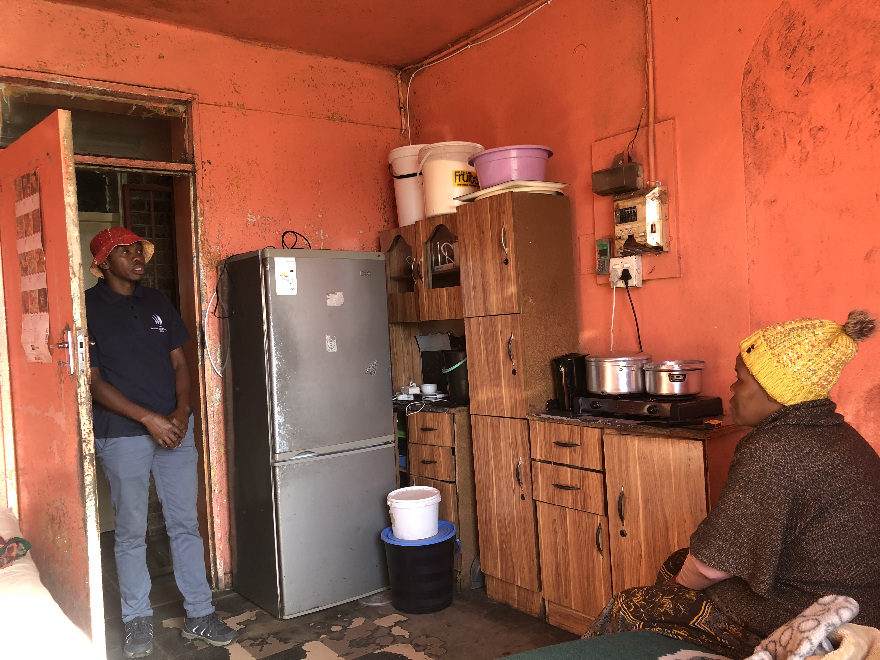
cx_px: 440
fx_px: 712
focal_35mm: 28
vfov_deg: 49.7
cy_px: 330
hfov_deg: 63.4
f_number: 1.8
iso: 32
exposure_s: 1/30
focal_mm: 4
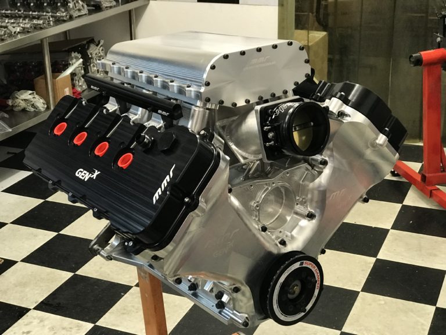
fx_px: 734
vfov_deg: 25.7
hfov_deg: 33.8
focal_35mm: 57
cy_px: 168
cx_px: 223
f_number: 2.8
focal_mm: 6.6
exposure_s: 1/60
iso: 400
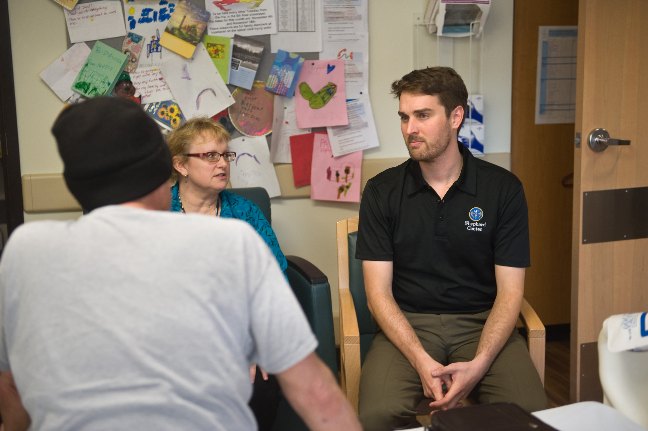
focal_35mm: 56
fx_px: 1007
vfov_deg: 24.2
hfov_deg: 35.7
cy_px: 216
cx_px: 324
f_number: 2.8
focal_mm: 56
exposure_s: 1/100
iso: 500
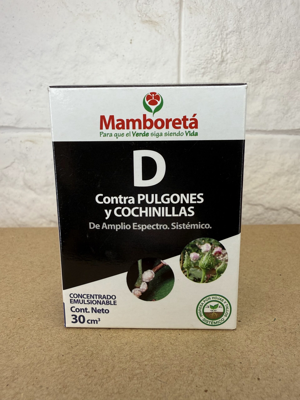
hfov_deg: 56.8
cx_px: 150
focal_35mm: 24
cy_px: 200
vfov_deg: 71.6
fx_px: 277
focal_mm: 2.22
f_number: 2.2
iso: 80
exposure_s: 1/100
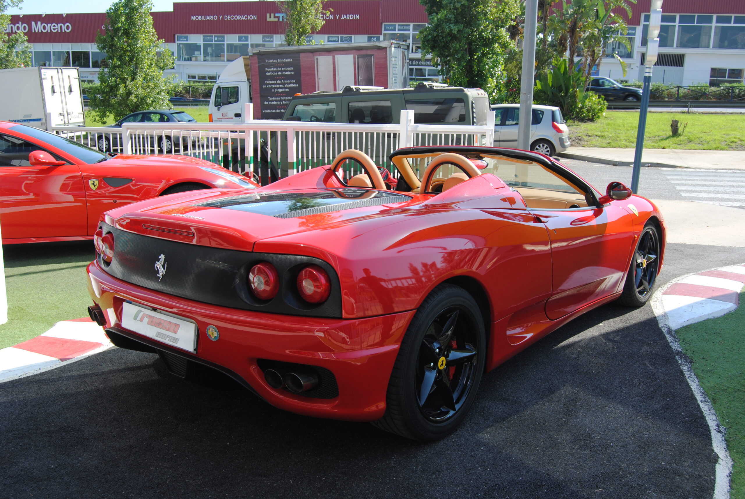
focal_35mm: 33
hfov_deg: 57.2
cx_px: 372
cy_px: 250
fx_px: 684
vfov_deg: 40.1
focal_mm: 22
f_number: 6.3
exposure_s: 1/160
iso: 100
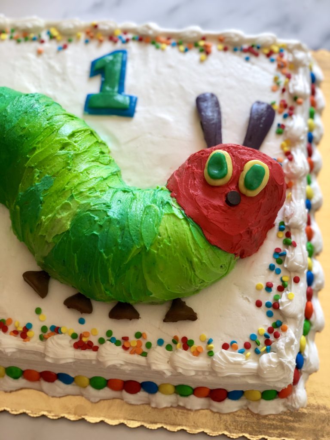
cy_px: 220
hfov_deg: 28.0
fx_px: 661
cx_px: 165
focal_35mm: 52
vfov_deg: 36.8
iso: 50
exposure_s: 1/60
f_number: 2.4
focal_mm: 6
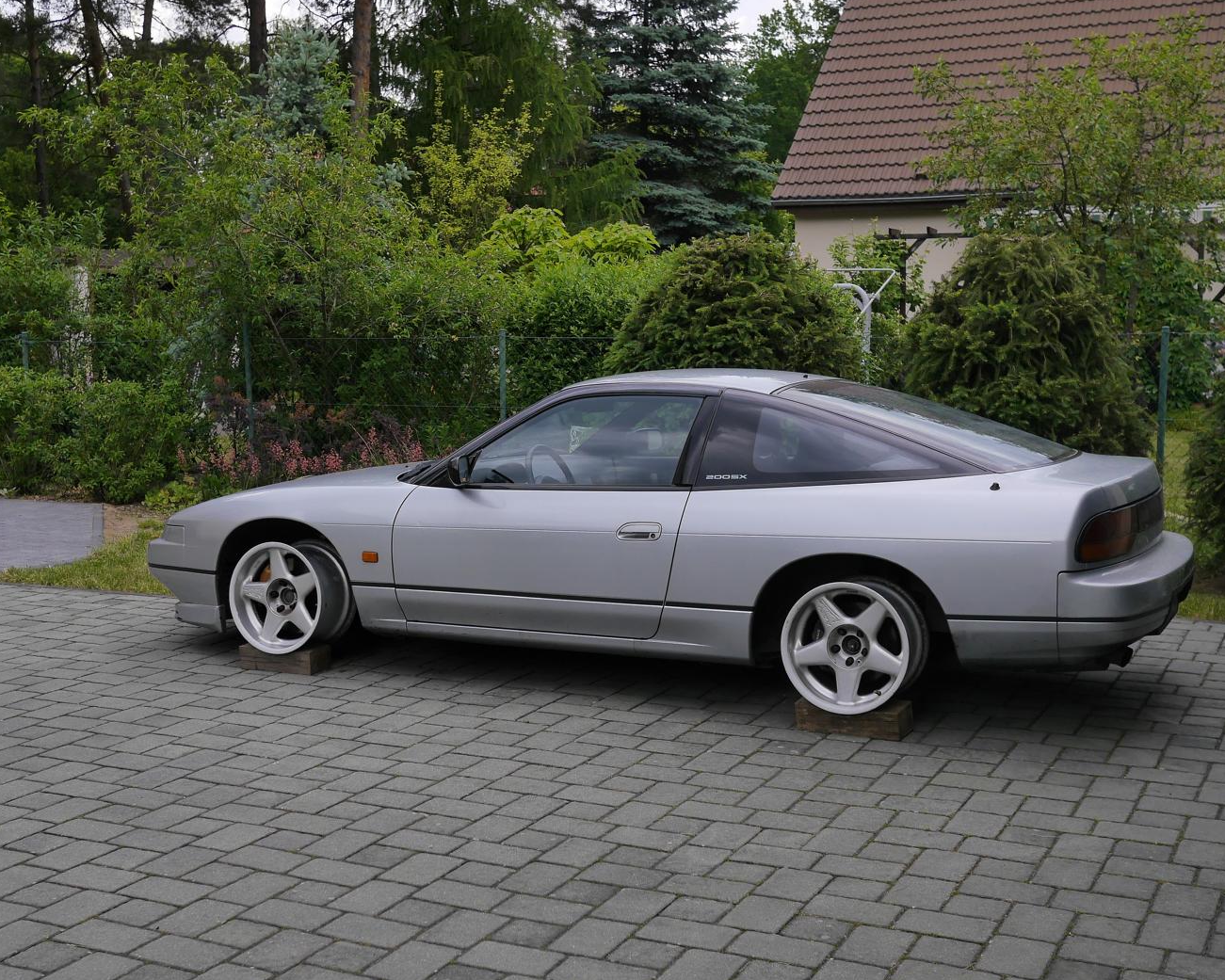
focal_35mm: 48
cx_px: 582
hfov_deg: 38.8
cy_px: 545
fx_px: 1740
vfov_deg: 31.4
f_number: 3.2
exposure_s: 1/1300
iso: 160
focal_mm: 20
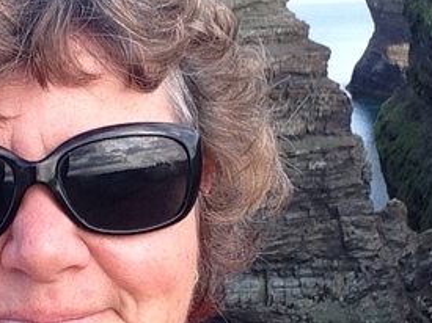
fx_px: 1110
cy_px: 208
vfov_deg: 16.6
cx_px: 123
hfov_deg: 21.9
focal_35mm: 89
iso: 32
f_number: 2.4
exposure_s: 1/328
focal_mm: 2.18
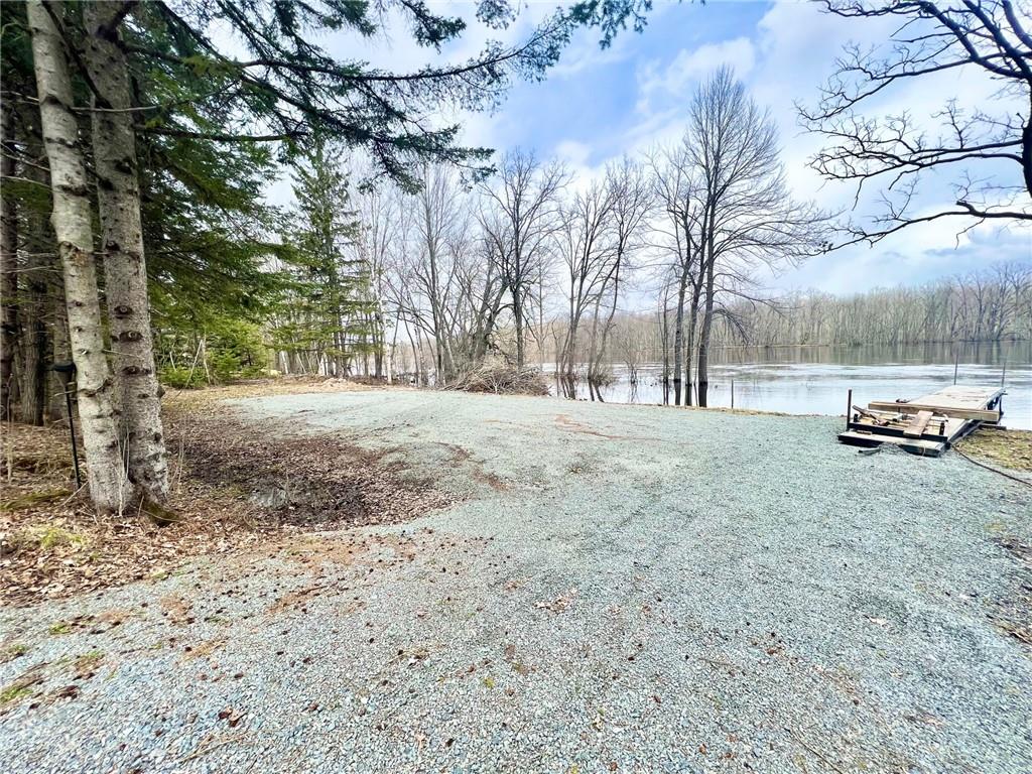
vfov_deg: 89.9
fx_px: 388
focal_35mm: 13
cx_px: 516
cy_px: 387
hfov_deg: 106.2
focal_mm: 1.57
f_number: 1.8
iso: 32
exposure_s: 1/986
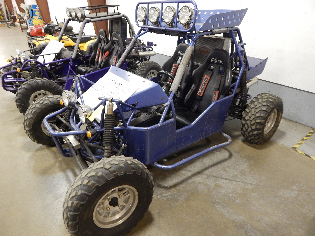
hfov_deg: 73.9
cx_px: 158
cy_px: 118
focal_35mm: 23
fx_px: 209
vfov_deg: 58.9
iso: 400
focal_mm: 4
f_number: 3
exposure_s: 1/10
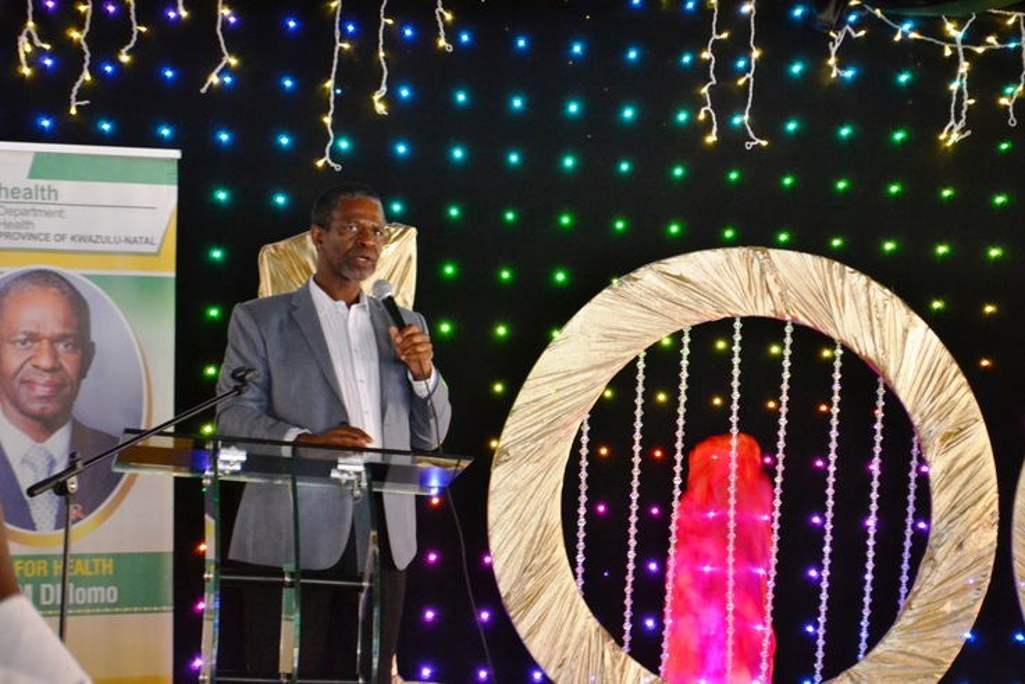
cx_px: 512
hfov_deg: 24.6
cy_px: 342
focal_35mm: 82
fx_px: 2350
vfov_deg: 16.6
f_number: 5.6
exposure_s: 1/60
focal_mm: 55
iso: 2200
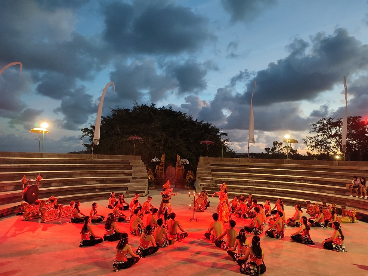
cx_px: 190
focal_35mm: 26
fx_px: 276
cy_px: 142
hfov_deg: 67.3
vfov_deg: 53.0
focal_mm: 6.04
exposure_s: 1/17
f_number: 1.9
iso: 655
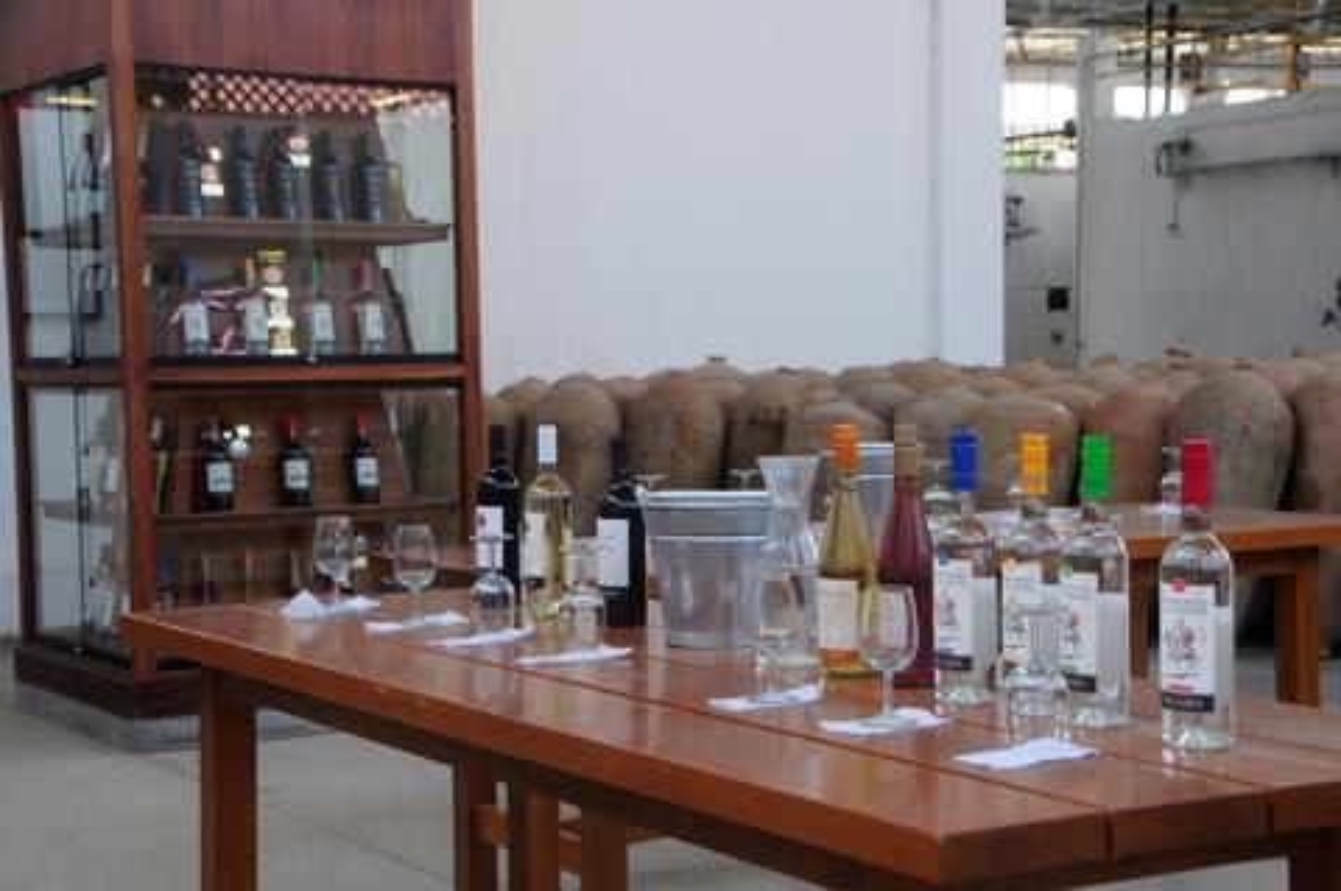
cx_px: 670
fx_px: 2344
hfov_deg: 31.9
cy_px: 446
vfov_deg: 21.5
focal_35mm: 63
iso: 360
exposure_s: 1/80
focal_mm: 42
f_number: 7.1
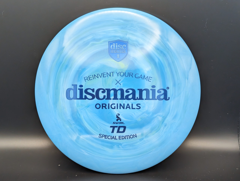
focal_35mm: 49
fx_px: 340
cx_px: 120
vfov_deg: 29.8
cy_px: 90
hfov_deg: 38.9
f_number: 1.68
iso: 245
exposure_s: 1/311
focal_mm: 6.9
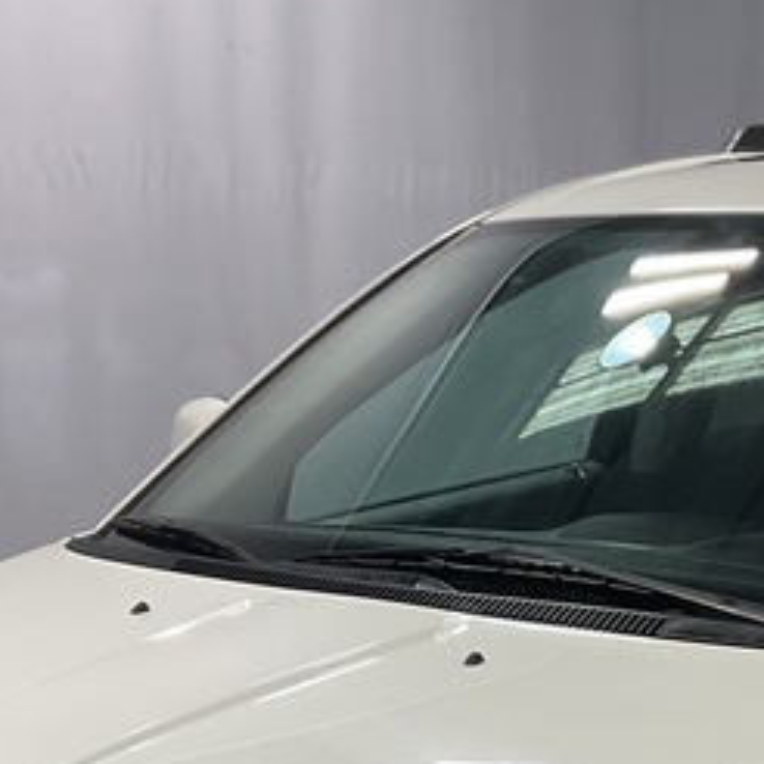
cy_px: 1009
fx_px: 2497
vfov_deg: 16.4
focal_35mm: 100
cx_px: 643
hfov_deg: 17.2
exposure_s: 1/120
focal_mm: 3
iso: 32
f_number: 1.8
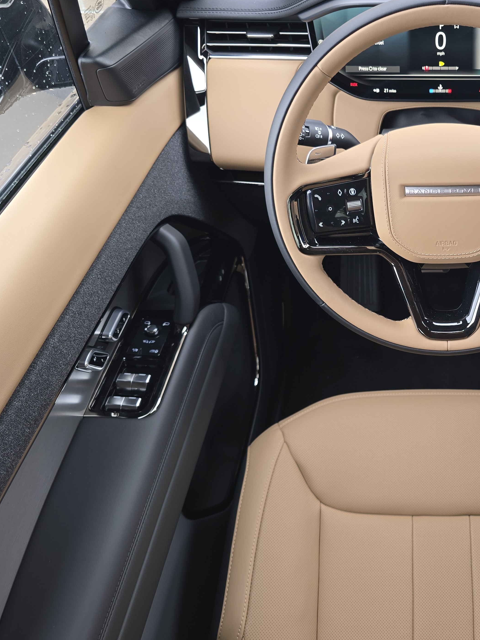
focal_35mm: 33
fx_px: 610
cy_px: 312
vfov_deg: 55.3
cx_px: 429
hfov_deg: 39.9
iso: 25
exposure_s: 1/50
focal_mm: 6.3
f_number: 1.7
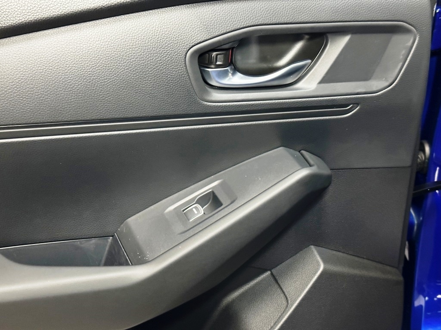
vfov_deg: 30.3
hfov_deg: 39.7
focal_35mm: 48
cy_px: 165
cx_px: 220
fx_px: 612
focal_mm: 6.86
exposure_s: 1/24
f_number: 1.78
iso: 640
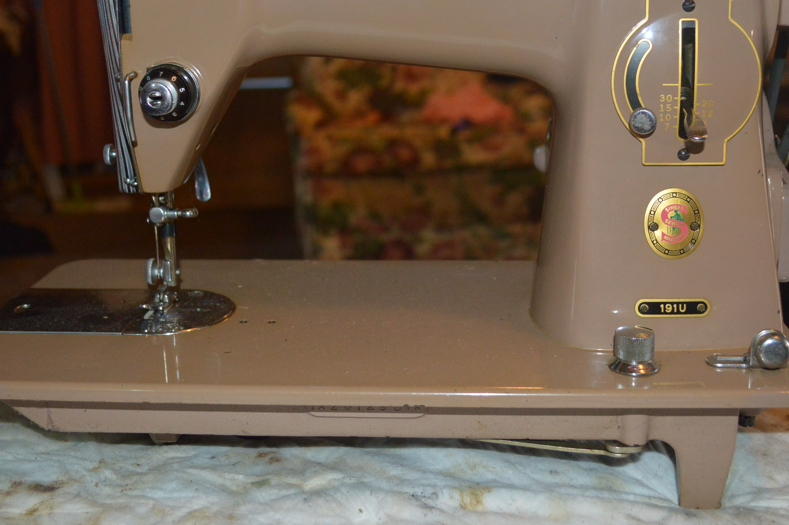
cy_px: 175
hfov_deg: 41.9
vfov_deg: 28.4
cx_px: 403
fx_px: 1029
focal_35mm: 47
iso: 800
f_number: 3.8
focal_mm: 20
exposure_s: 1/60
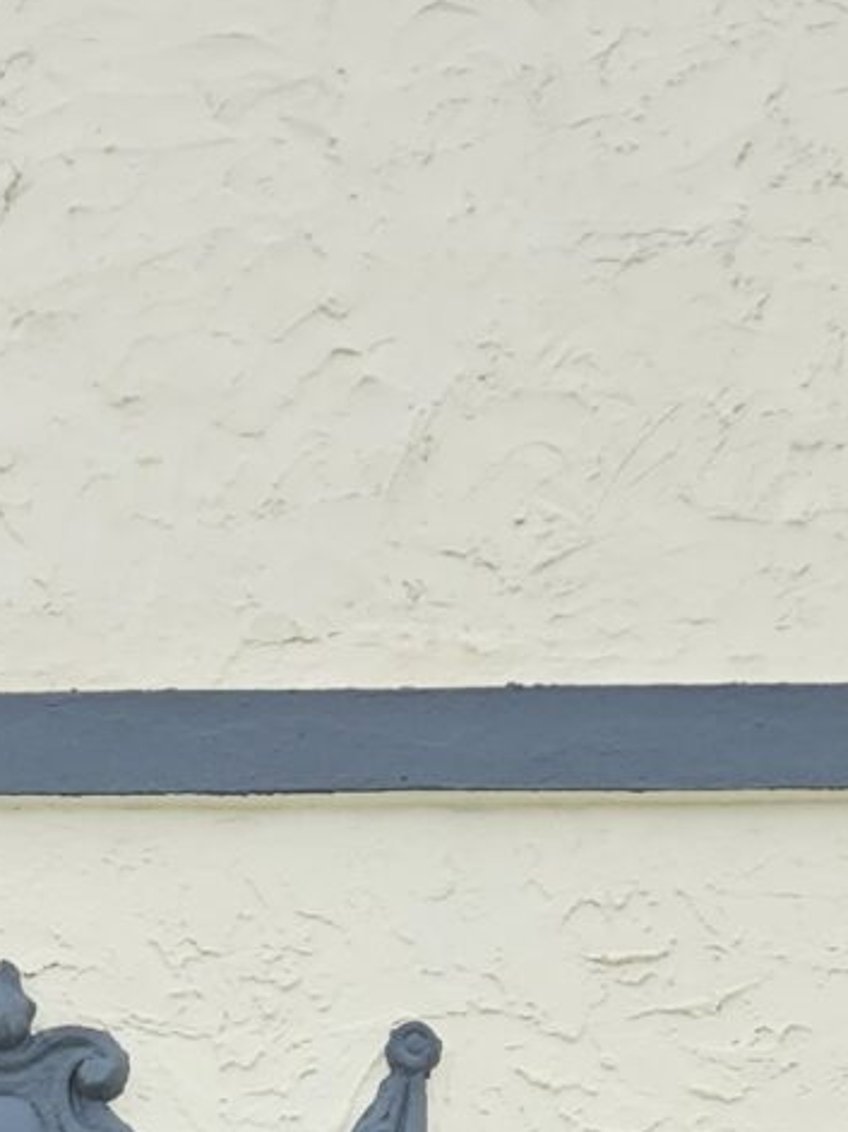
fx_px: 4085
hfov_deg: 11.6
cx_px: -168
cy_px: 2560
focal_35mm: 125
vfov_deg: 12.8
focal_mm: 5.4
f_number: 1.8
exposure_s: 1/1044
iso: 50
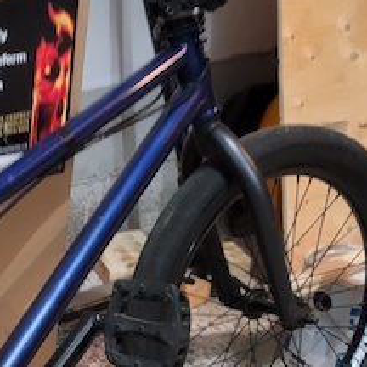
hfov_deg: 19.7
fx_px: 984
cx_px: -92
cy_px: 367
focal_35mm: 82
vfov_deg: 20.5
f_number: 1.8
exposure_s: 1/24
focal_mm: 7
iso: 800
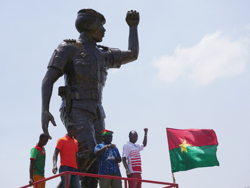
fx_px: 650
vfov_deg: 16.4
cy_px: 94
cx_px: 125
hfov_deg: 21.8
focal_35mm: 90
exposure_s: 1/640
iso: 200
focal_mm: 45
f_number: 8
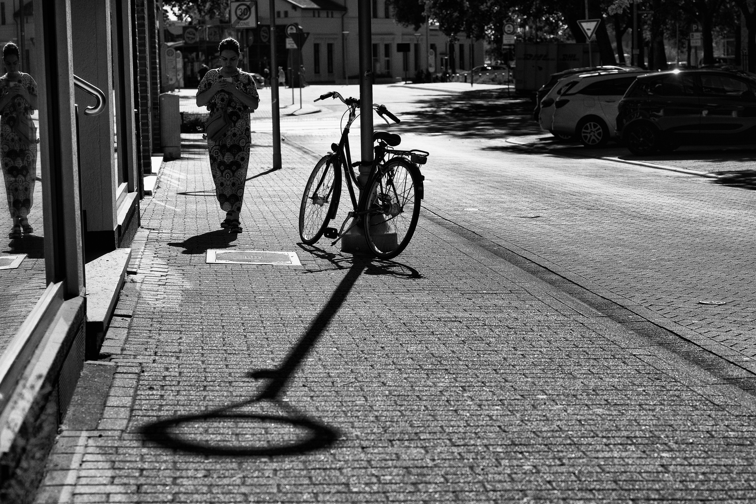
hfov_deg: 27.0
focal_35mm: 75
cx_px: 378
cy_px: 252
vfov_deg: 18.2
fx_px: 1575
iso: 100
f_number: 4
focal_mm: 50
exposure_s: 1/800
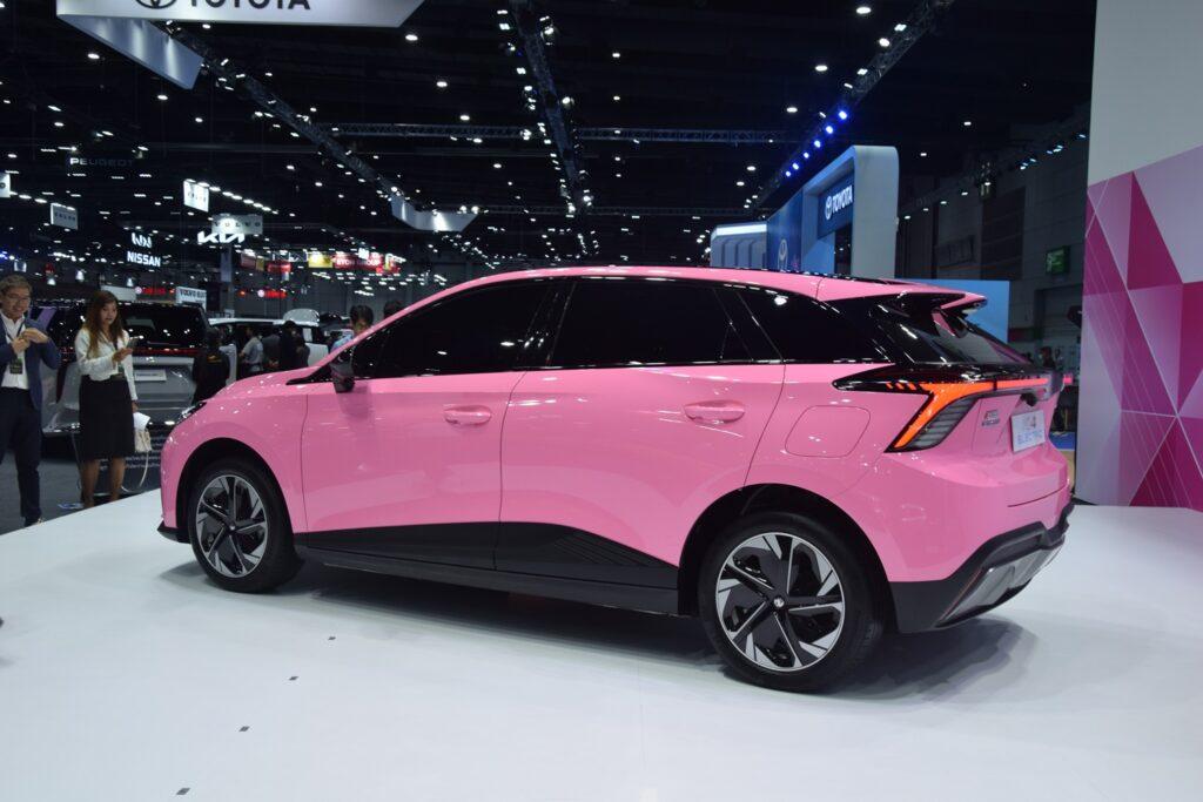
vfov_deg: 36.9
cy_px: 401
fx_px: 1203
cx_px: 602
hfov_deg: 53.1
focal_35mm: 36
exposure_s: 1/125
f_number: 8
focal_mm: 24
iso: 500
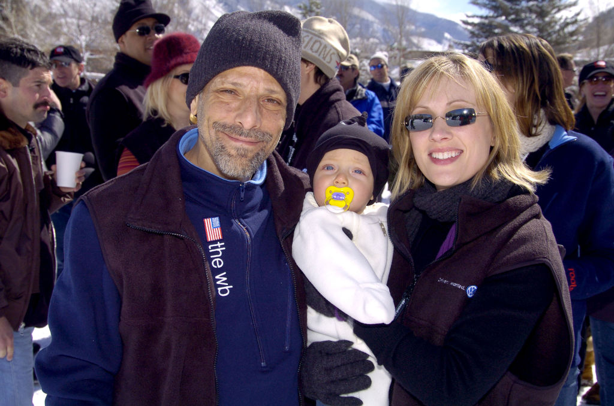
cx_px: 307
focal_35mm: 44
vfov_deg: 30.7
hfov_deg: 45.0
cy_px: 203
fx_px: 740
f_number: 8
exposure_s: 1/800
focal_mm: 29
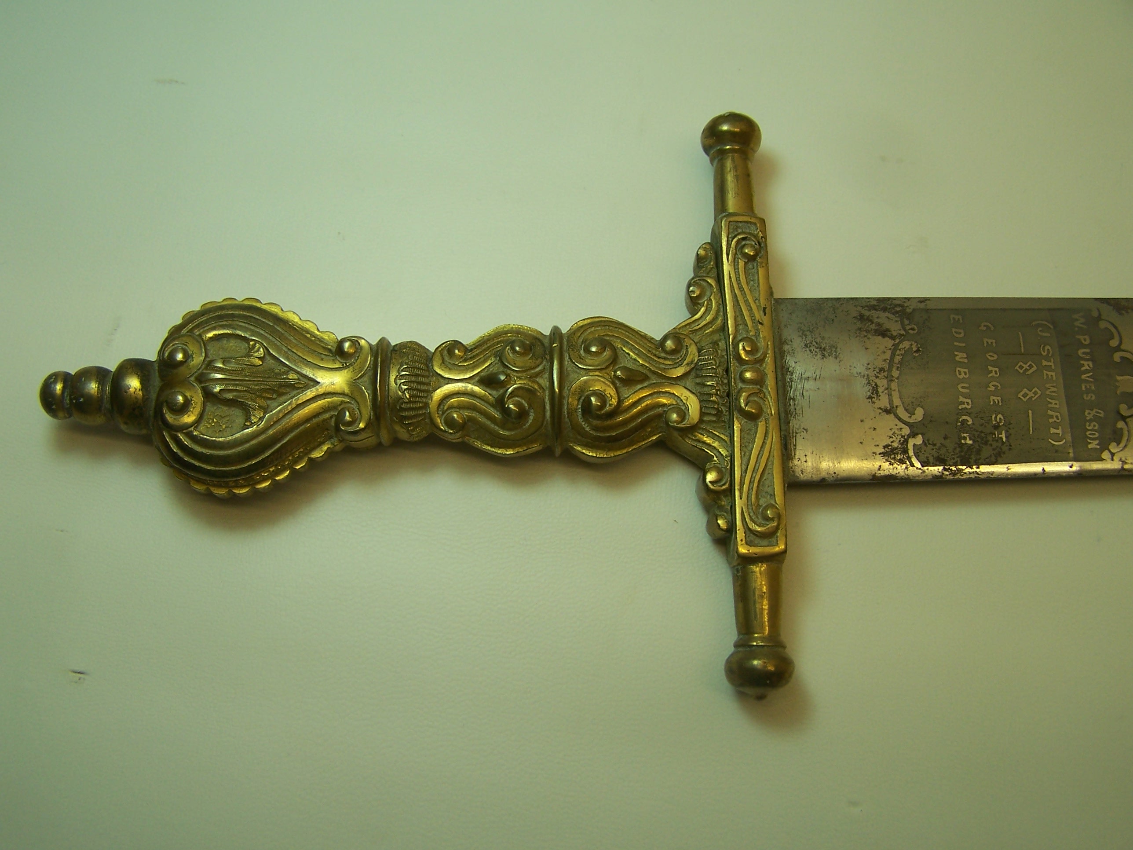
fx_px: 1244
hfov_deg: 49.0
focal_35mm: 38
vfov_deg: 37.7
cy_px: 425
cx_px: 566
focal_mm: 6.3
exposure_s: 1/100
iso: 80
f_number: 2.8
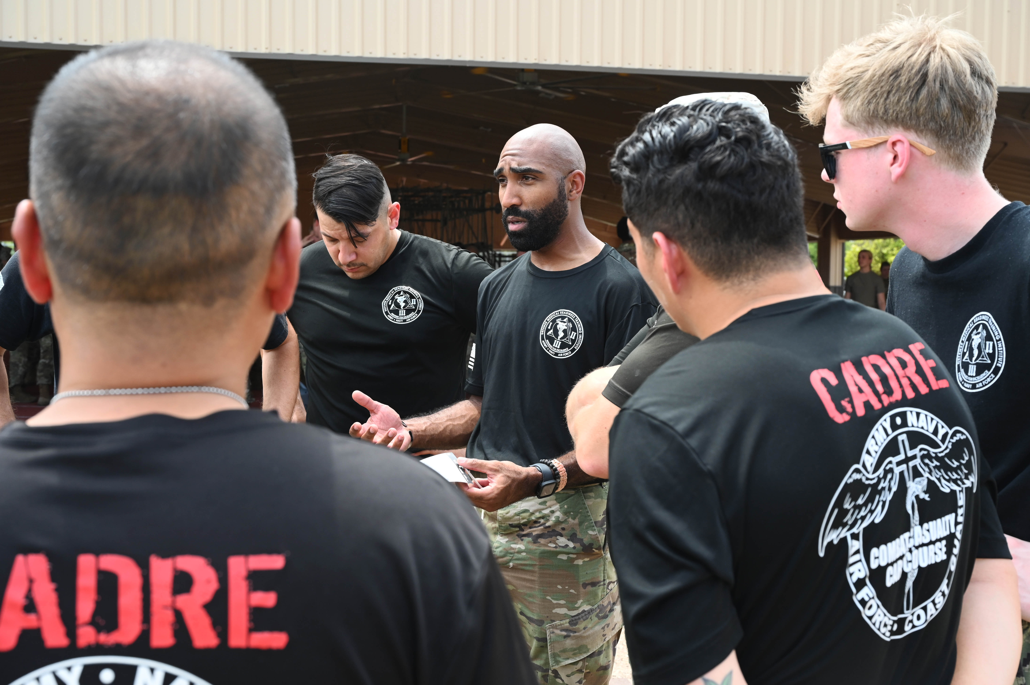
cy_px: 342
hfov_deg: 42.8
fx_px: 1315
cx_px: 515
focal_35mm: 46
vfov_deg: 29.2
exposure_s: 1/200
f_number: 8
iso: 500
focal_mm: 46
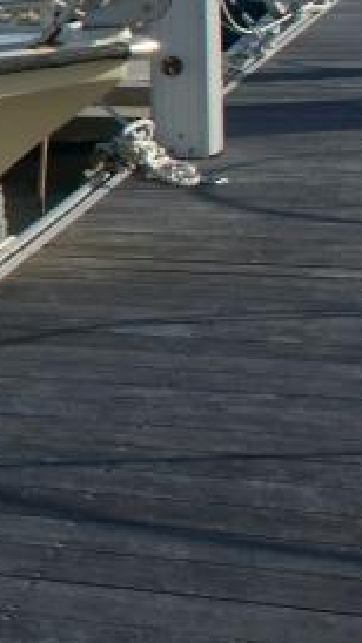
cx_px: -825
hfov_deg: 7.8
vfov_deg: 16.4
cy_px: 29
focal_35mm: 129
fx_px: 2203
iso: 100
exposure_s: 1/160
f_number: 11
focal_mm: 22
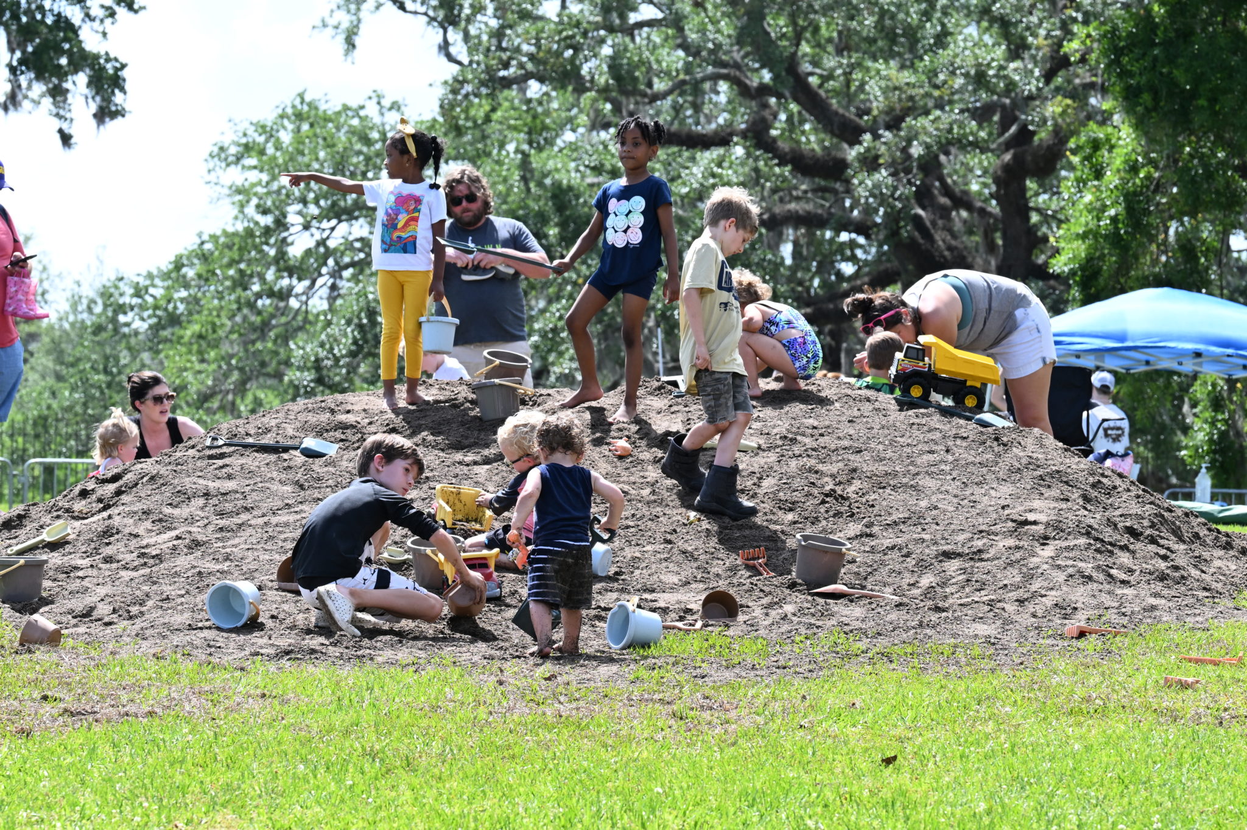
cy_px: 415
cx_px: 624
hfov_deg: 12.5
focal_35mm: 165
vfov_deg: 8.3
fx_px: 5713
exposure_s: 1/500
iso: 320
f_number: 7.1
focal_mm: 110
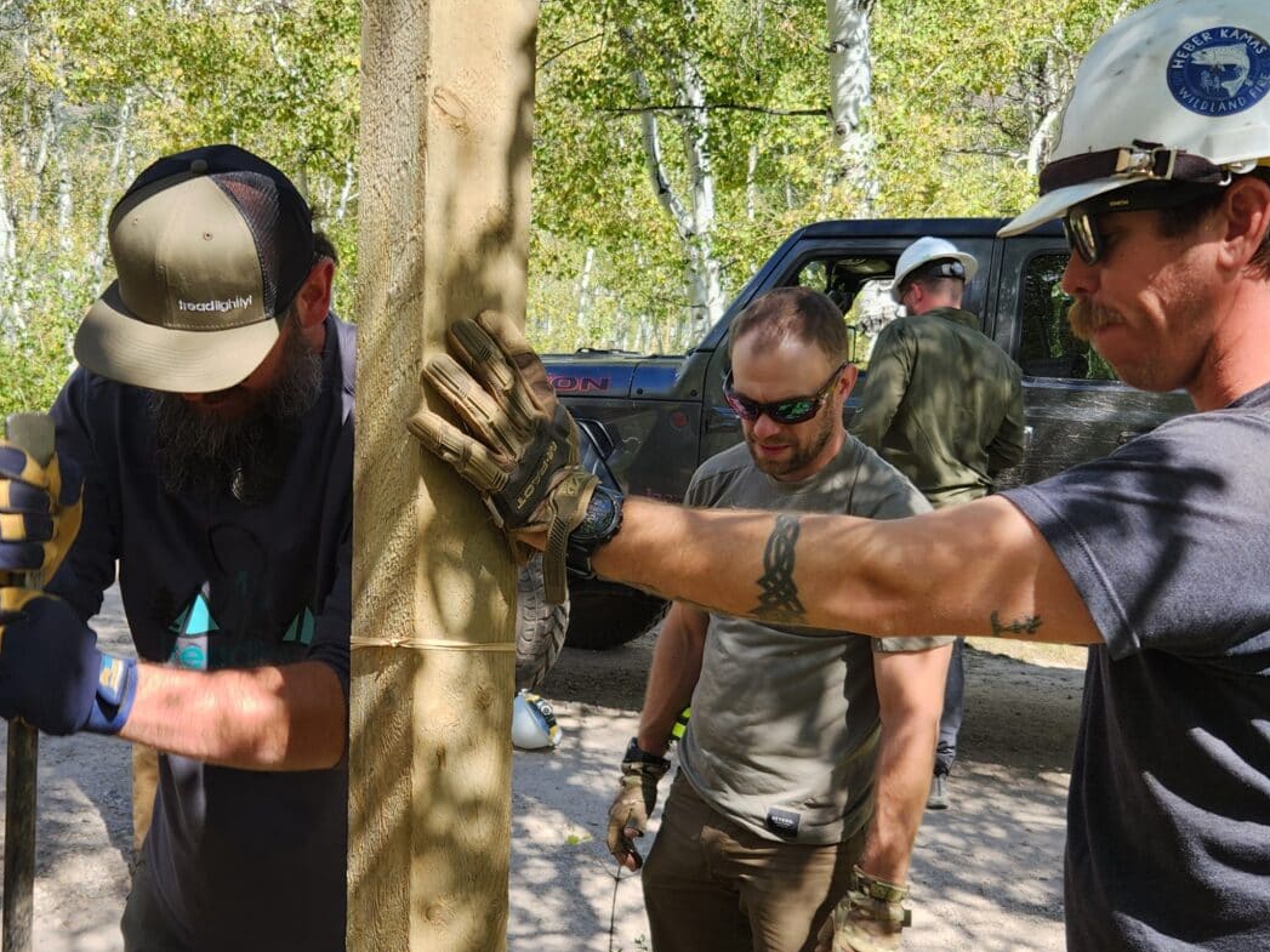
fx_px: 1651
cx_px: 506
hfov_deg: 41.9
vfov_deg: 32.2
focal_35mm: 45
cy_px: 503
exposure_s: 1/544
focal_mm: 5.4
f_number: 1.8
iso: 20
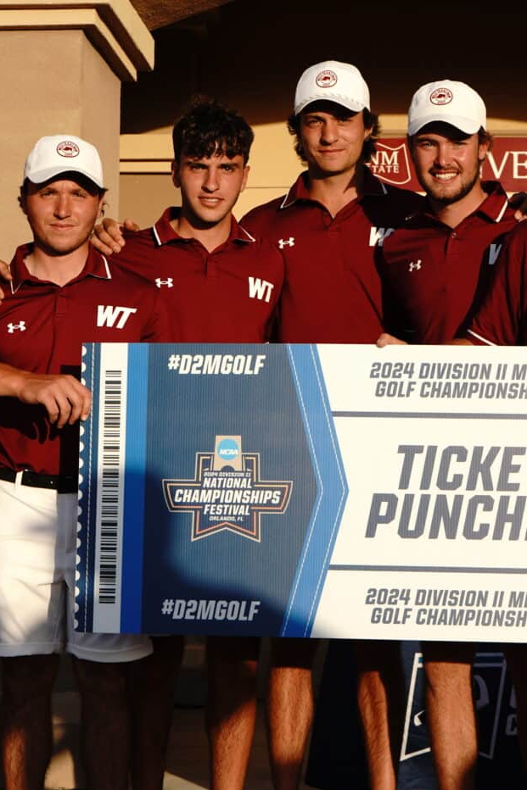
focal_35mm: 91
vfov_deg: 22.4
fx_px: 1999
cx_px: 337
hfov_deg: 15.0
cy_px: 398
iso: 100
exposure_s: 1/250
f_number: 8
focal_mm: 53
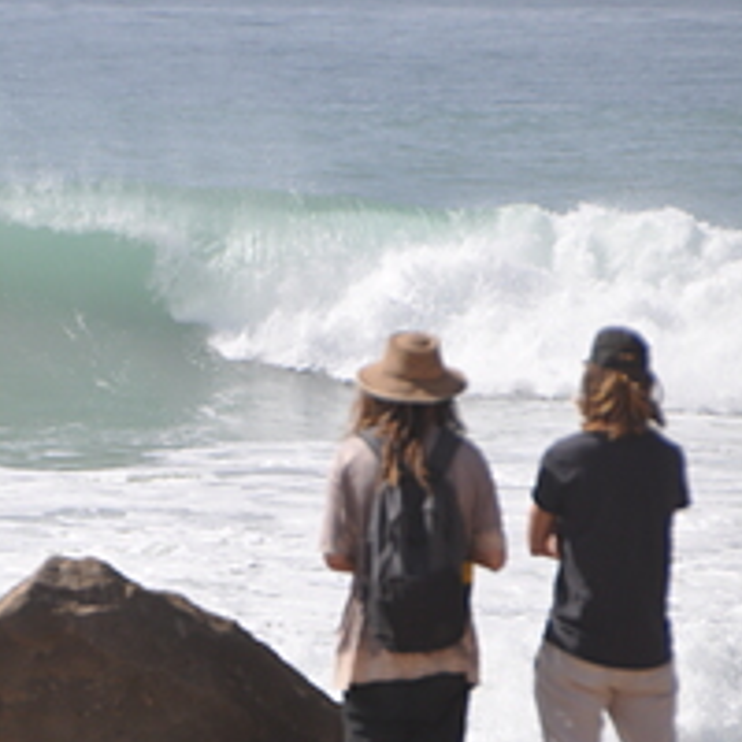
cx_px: 48
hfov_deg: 3.2
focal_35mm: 556
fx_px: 13485
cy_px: 464
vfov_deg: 3.2
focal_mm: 175
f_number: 7.1
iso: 400
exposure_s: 1/1600
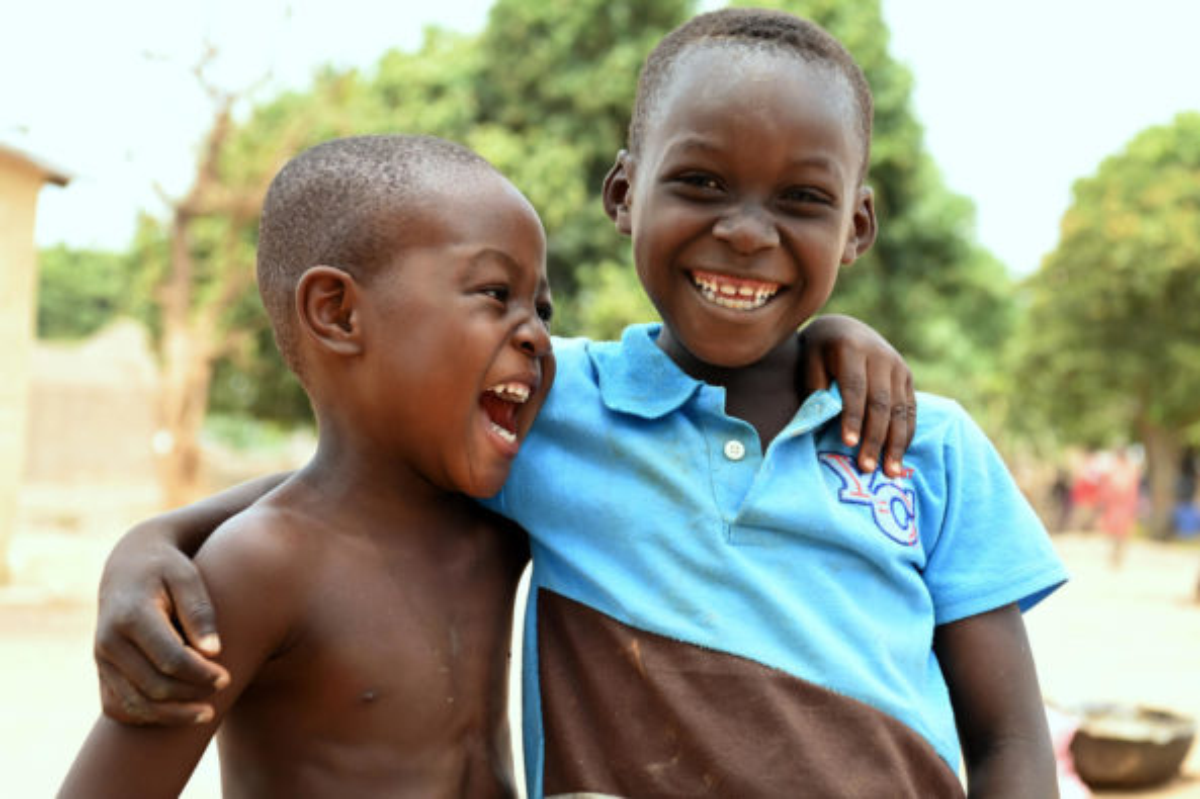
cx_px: 600
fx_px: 2066
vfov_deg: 21.9
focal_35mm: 62
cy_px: 400
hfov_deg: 32.4
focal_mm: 62
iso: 560
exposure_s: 1/640
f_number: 5
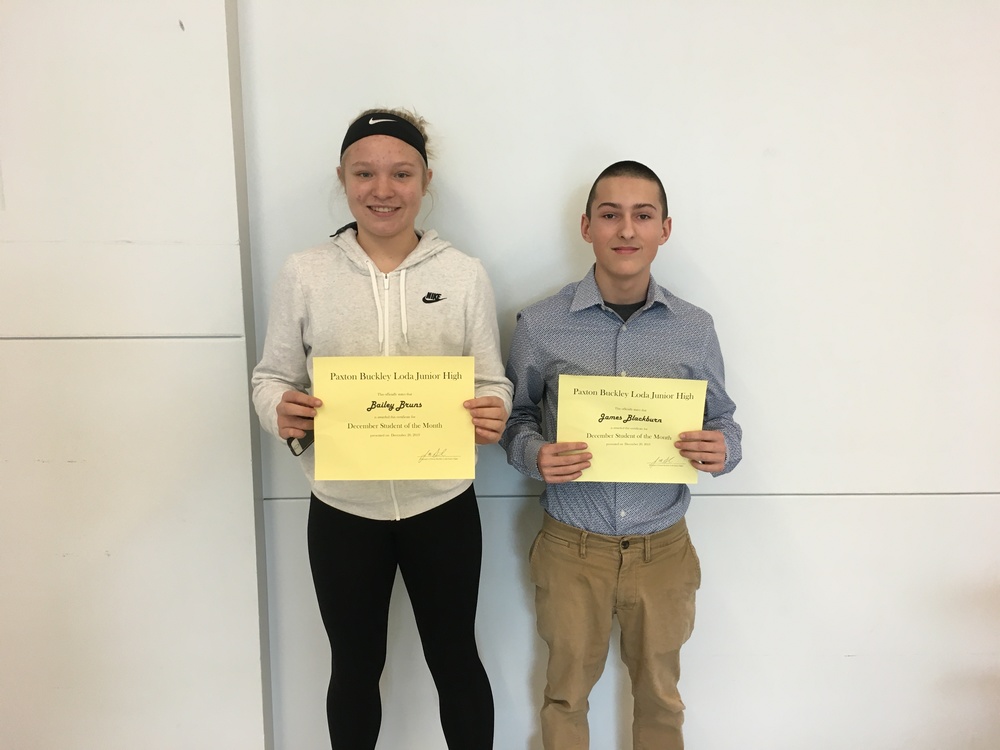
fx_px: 838
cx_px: 500
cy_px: 375
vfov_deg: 48.2
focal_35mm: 29
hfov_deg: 61.7
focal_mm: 4.15
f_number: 2.2
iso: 80
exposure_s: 1/30
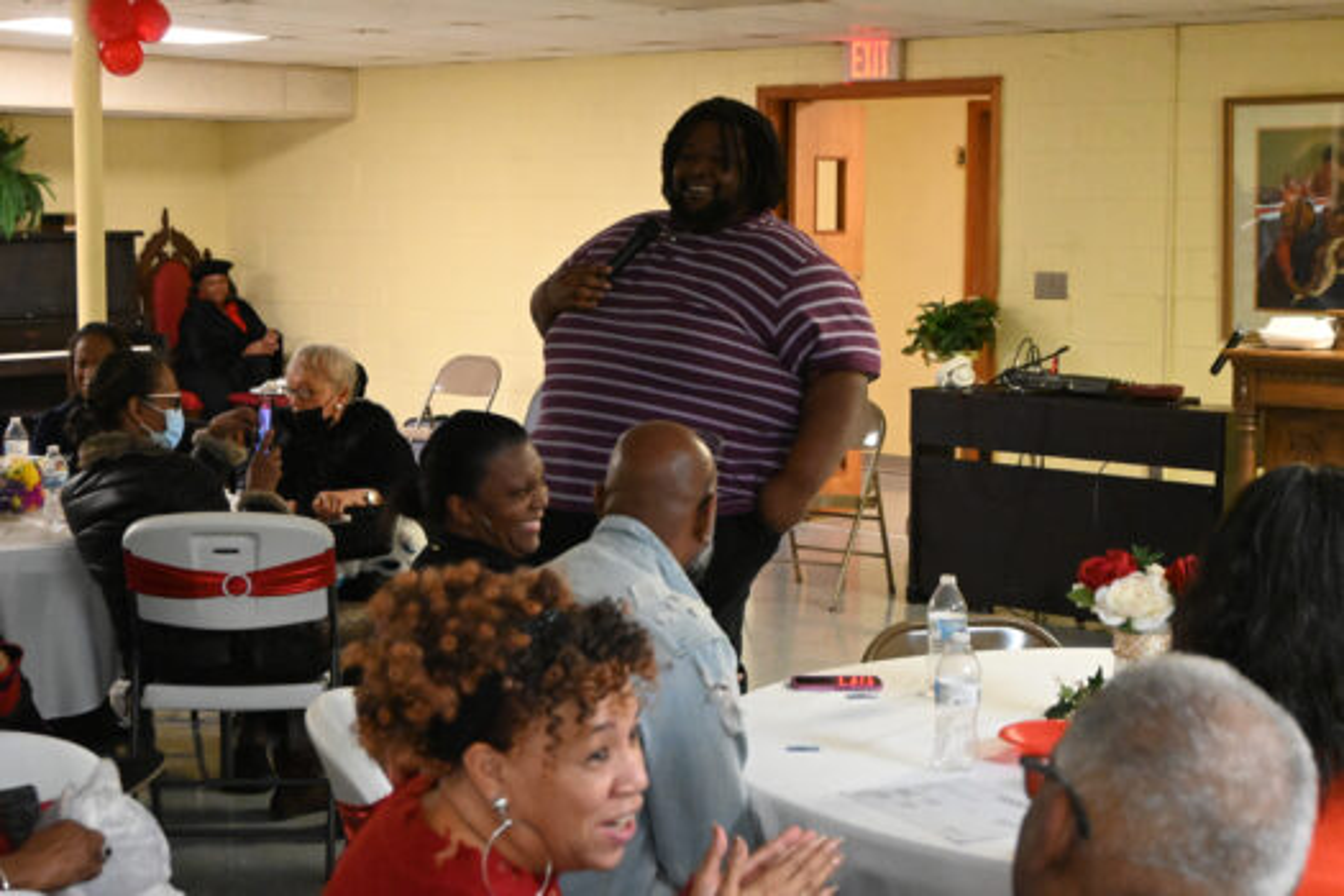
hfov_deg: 34.2
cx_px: 672
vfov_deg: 23.2
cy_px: 448
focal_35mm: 58
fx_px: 2184
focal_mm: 39
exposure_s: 1/60
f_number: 5.6
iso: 7200
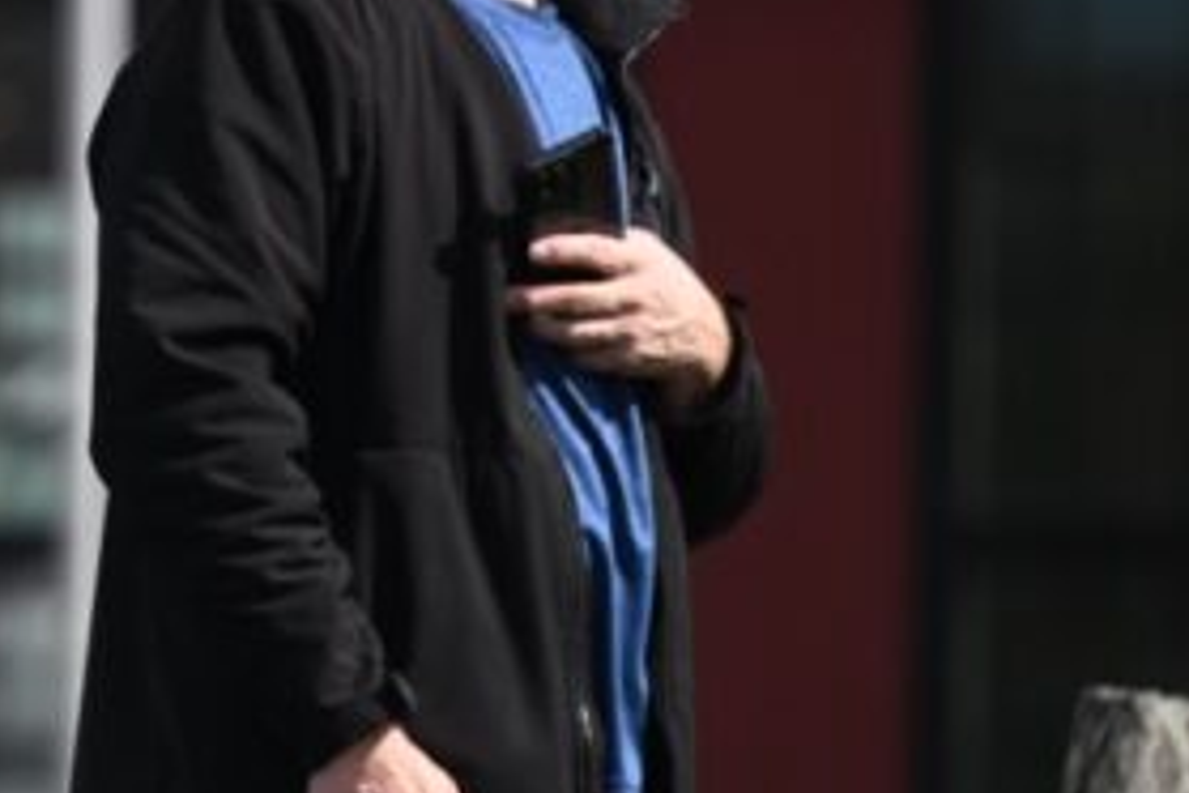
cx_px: -465
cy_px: 565
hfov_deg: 2.8
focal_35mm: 735
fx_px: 24274
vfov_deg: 1.9
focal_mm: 200
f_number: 3.5
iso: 400
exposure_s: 1/1250
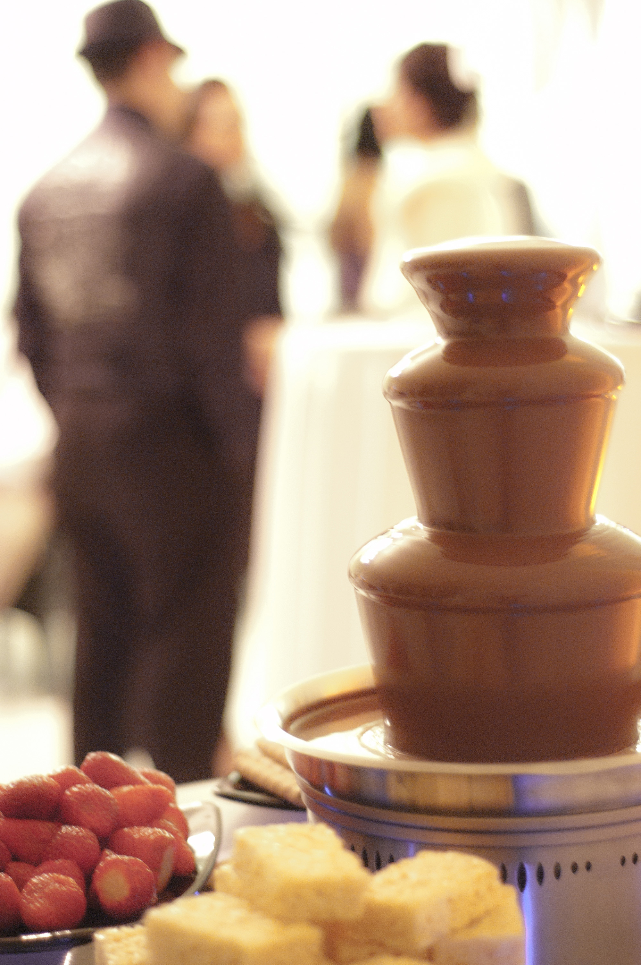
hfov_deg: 18.1
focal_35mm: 75
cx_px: 320
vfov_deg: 27.0
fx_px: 2007
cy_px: 482
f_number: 1.8
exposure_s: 1/25
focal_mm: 50
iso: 1600
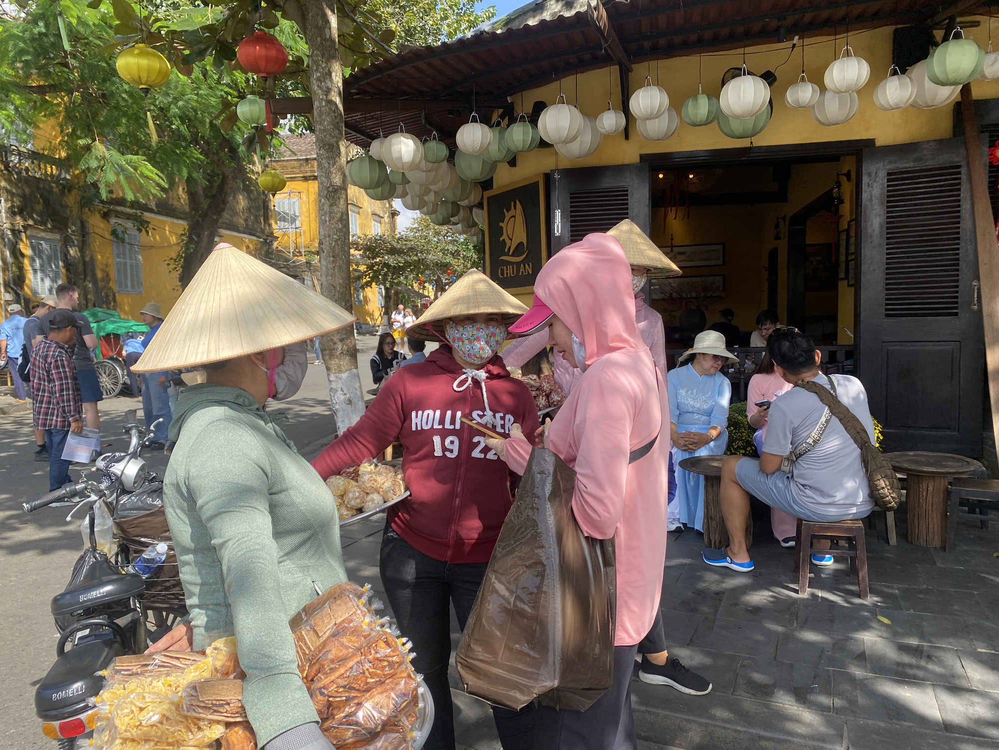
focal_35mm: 26
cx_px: 500
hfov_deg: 67.3
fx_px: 750
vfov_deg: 53.1
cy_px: 375
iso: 32
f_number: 1.8
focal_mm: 4.25
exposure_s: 1/1093
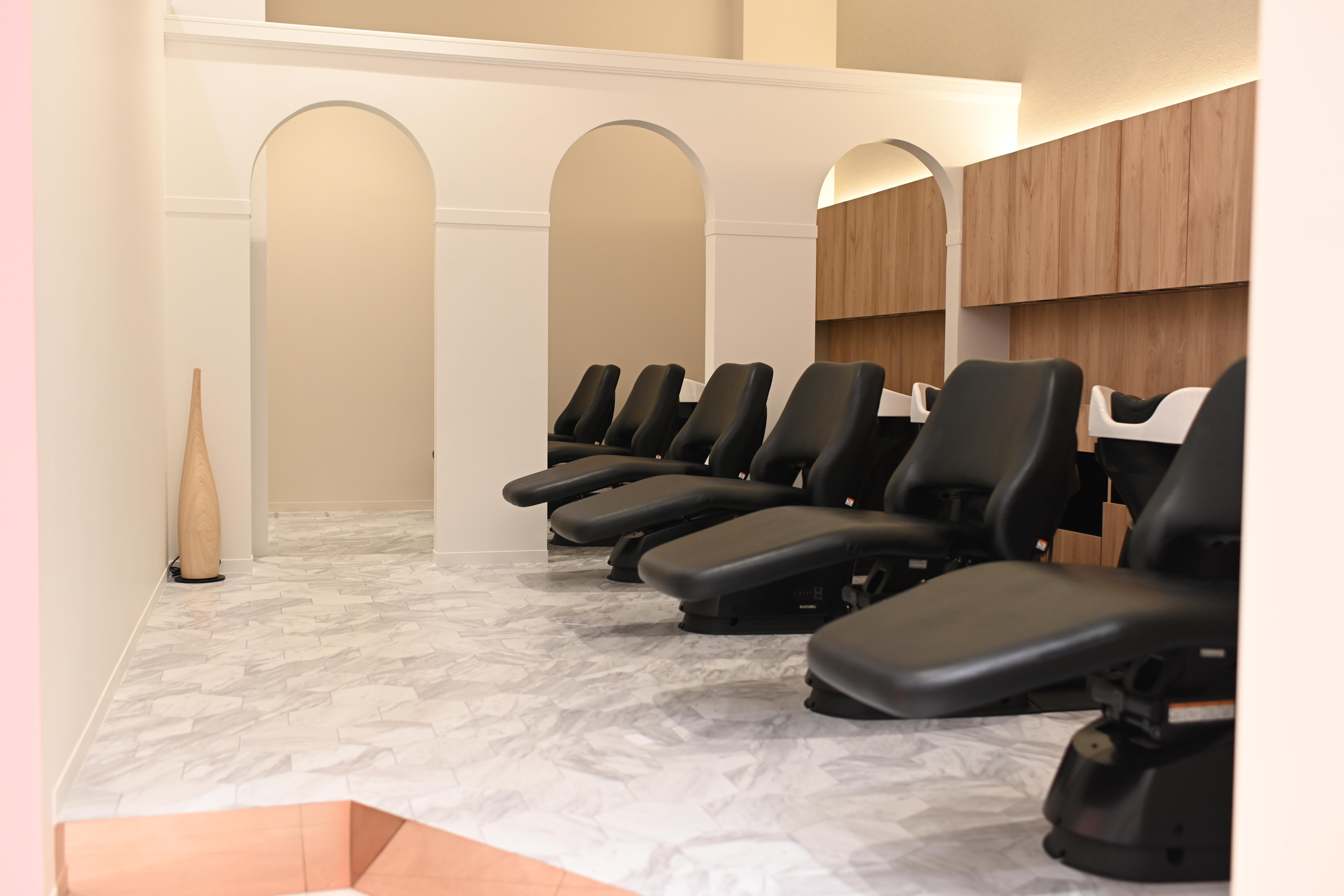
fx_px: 1307
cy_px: 448
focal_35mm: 35
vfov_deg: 37.9
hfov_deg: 54.4
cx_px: 672
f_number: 2.8
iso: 720
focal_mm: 35
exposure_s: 1/125
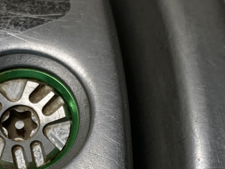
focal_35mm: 144
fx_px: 936
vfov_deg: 9.9
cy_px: 263
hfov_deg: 13.4
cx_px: -27
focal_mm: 4.25
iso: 32
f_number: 1.8
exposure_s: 1/415
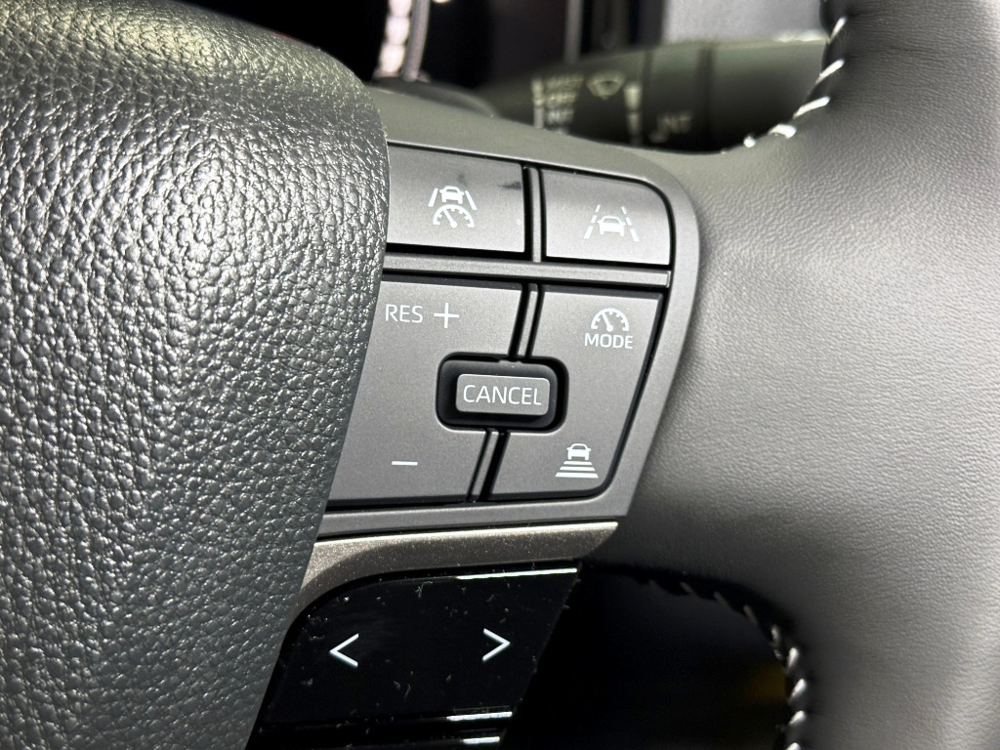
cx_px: 500
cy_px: 375
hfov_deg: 39.7
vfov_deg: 30.3
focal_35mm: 48
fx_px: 1387
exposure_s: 1/40
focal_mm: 6.86
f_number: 1.78
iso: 320
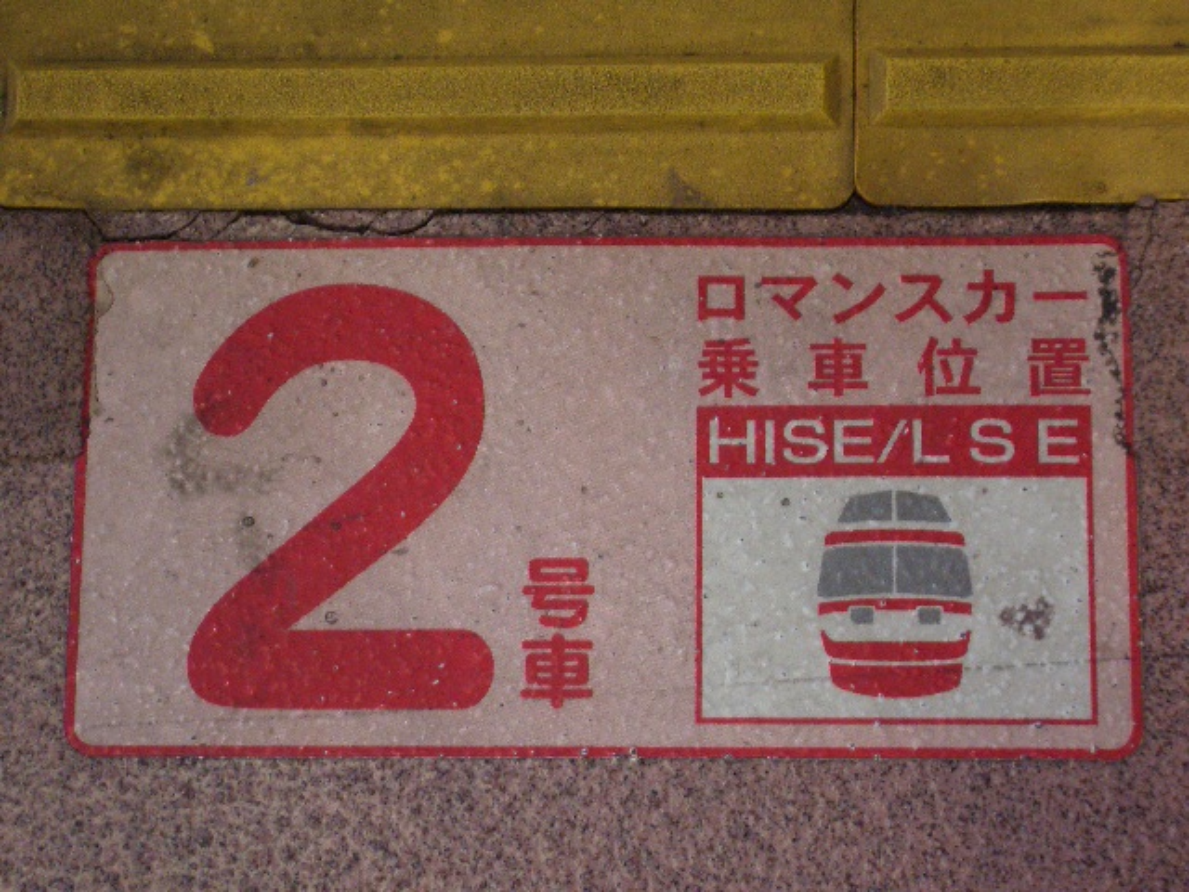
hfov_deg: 22.3
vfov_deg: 16.8
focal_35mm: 88
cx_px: 594
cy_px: 446
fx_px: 3023
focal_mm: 14.6
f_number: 4.4
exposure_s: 1/13
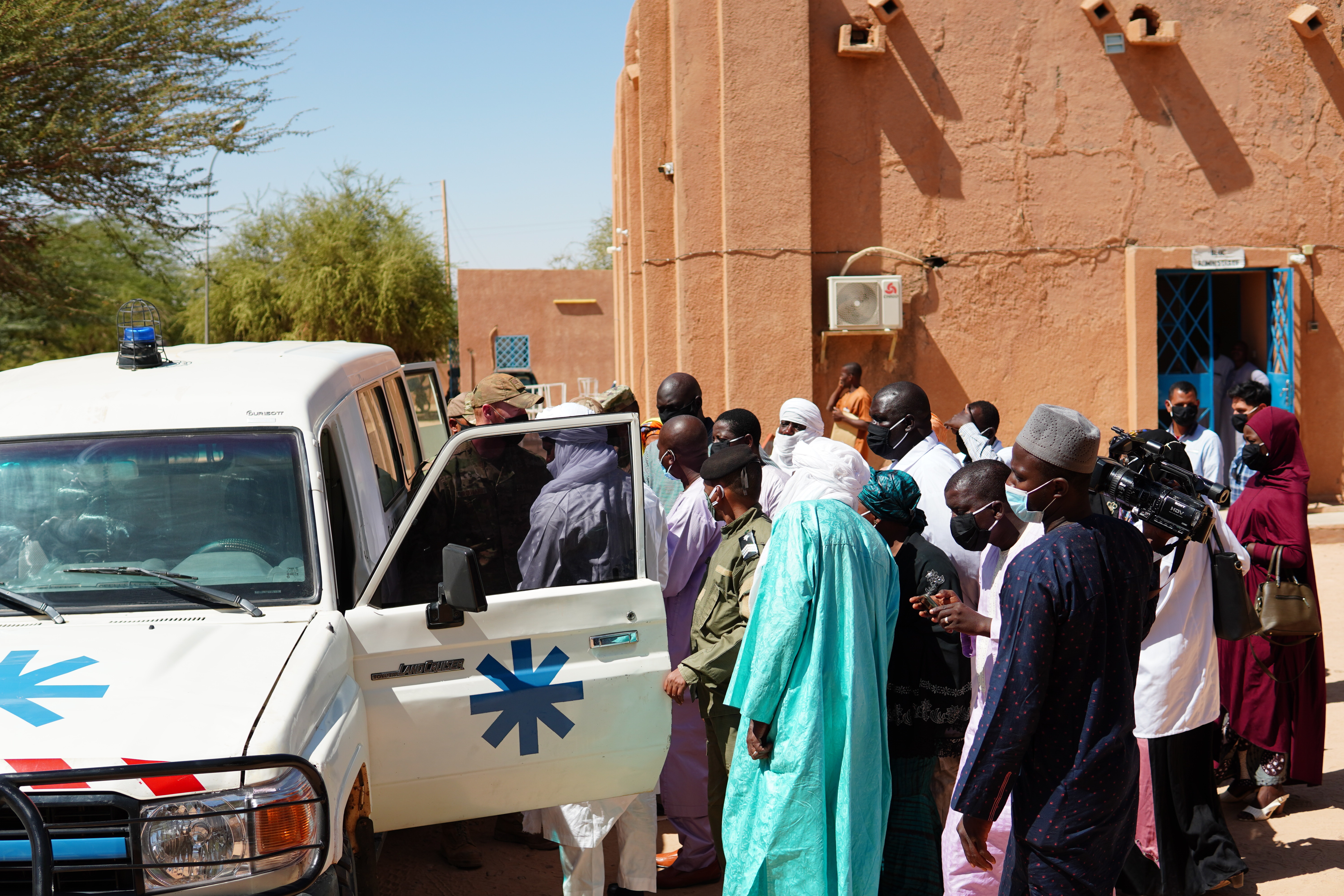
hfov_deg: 43.6
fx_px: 1680
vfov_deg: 29.9
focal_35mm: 45
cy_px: 448
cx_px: 672
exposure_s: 1/2000
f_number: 3.2
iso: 100
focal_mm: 30
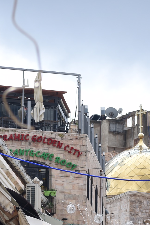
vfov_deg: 8.2
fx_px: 1568
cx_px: 156
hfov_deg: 5.5
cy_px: 229
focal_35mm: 251
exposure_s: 1/400
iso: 100
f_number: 5
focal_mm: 70
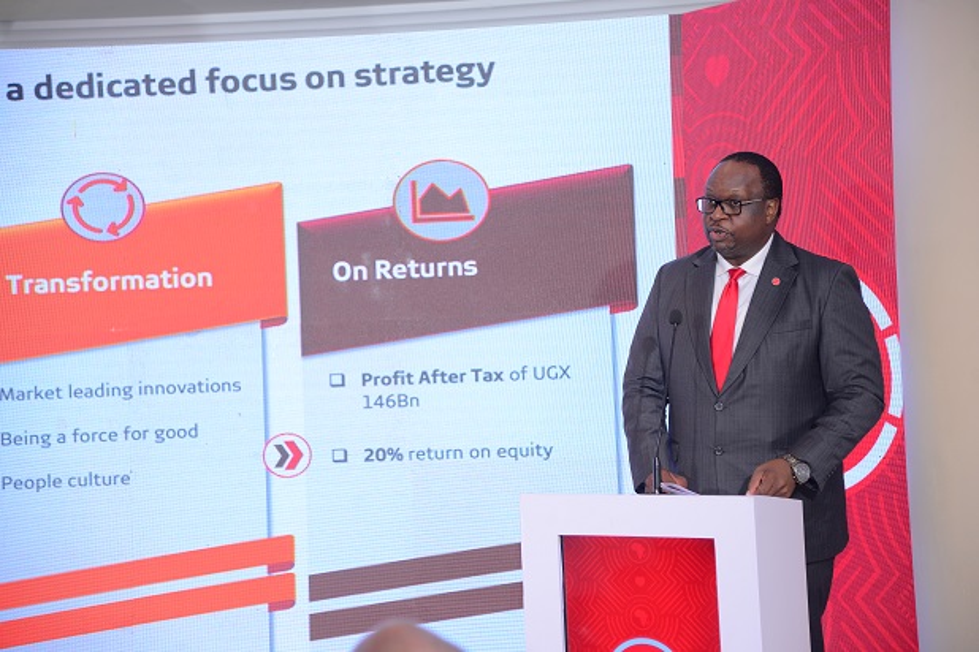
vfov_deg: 18.2
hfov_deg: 27.0
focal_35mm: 75
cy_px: 326
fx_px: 2039
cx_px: 490
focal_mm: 75
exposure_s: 1/200
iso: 640
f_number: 4
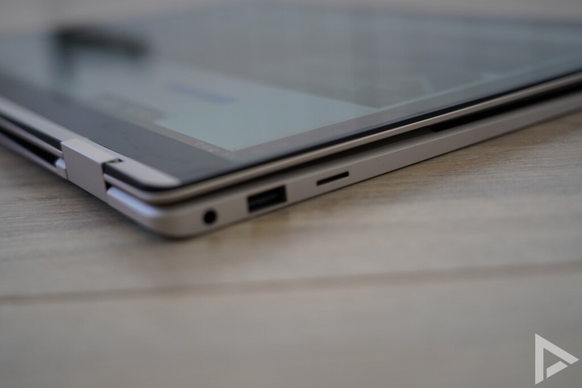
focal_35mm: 51
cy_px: 194
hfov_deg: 38.9
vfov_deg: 26.5
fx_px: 825
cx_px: 291
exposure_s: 1/160
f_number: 4
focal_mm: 51
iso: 500
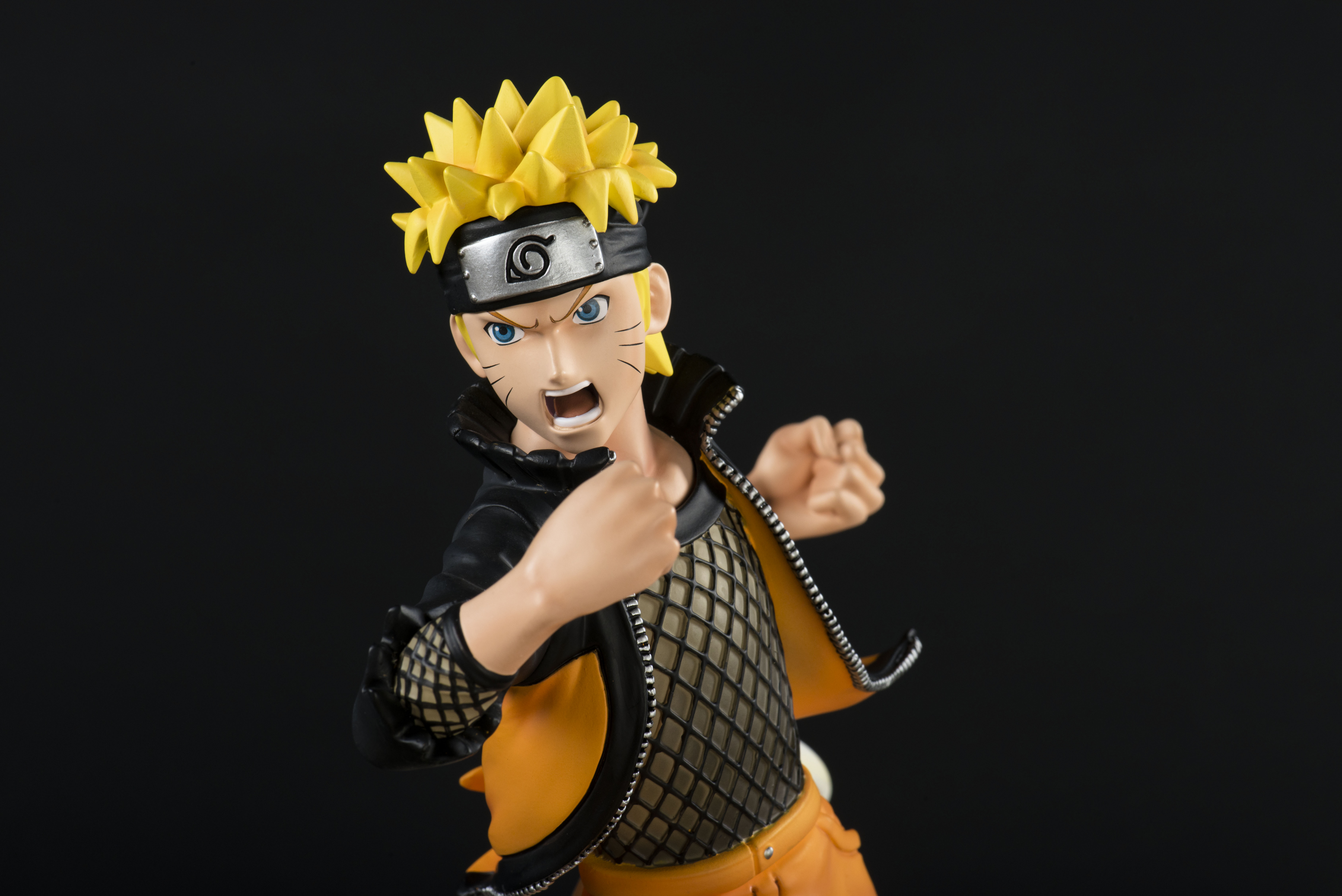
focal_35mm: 105
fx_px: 3915
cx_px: 671
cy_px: 448
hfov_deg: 19.5
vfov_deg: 13.1
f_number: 18
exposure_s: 1/250
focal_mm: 105
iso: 400
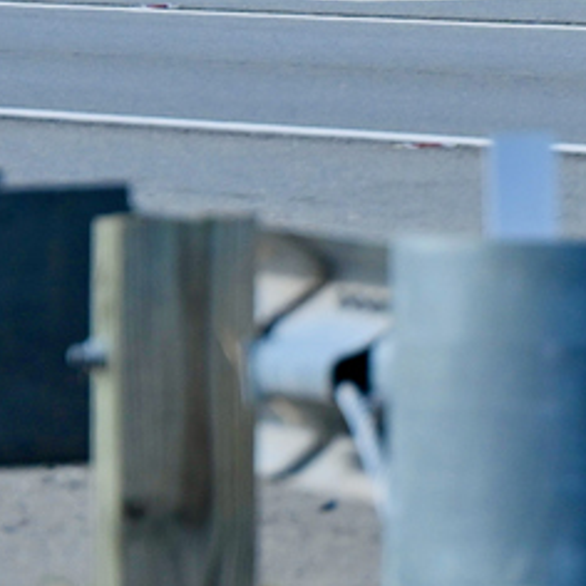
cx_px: 1363
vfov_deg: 2.1
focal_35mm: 835
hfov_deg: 2.1
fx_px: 15992
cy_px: -181
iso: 400
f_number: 6.3
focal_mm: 185
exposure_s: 1/1000
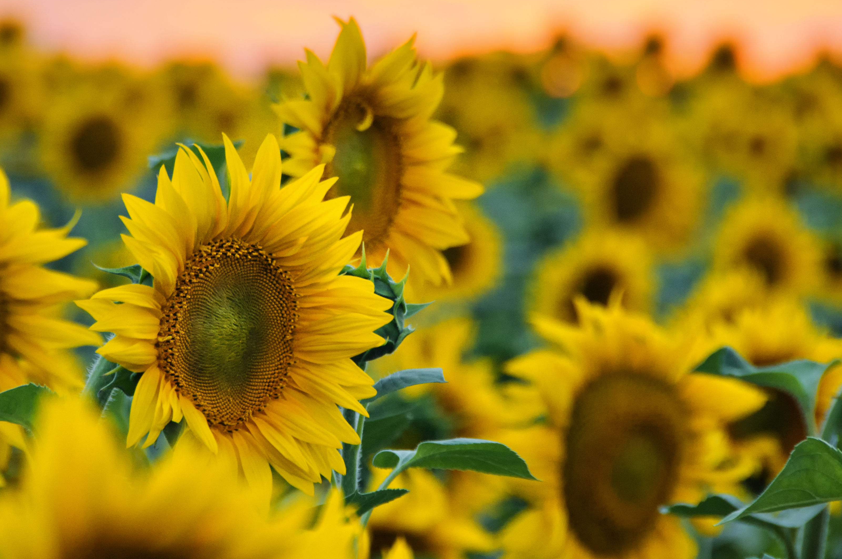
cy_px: 245
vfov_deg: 3.4
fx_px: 9414
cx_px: 320
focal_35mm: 403
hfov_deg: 5.1
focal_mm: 200
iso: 320
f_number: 6.3
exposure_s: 1/80
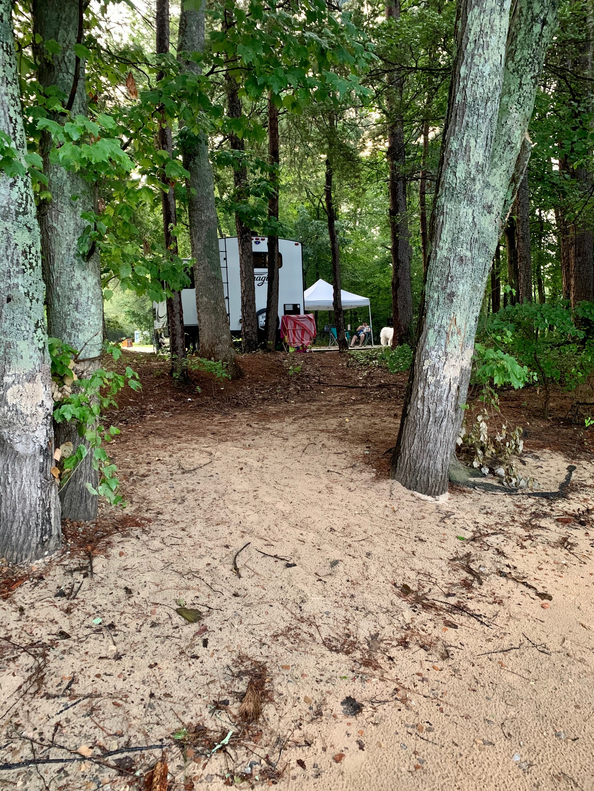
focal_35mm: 26
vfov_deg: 67.3
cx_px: 297
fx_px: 595
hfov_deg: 53.1
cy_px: 396
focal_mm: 4.25
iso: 400
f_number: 1.8
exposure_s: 1/35
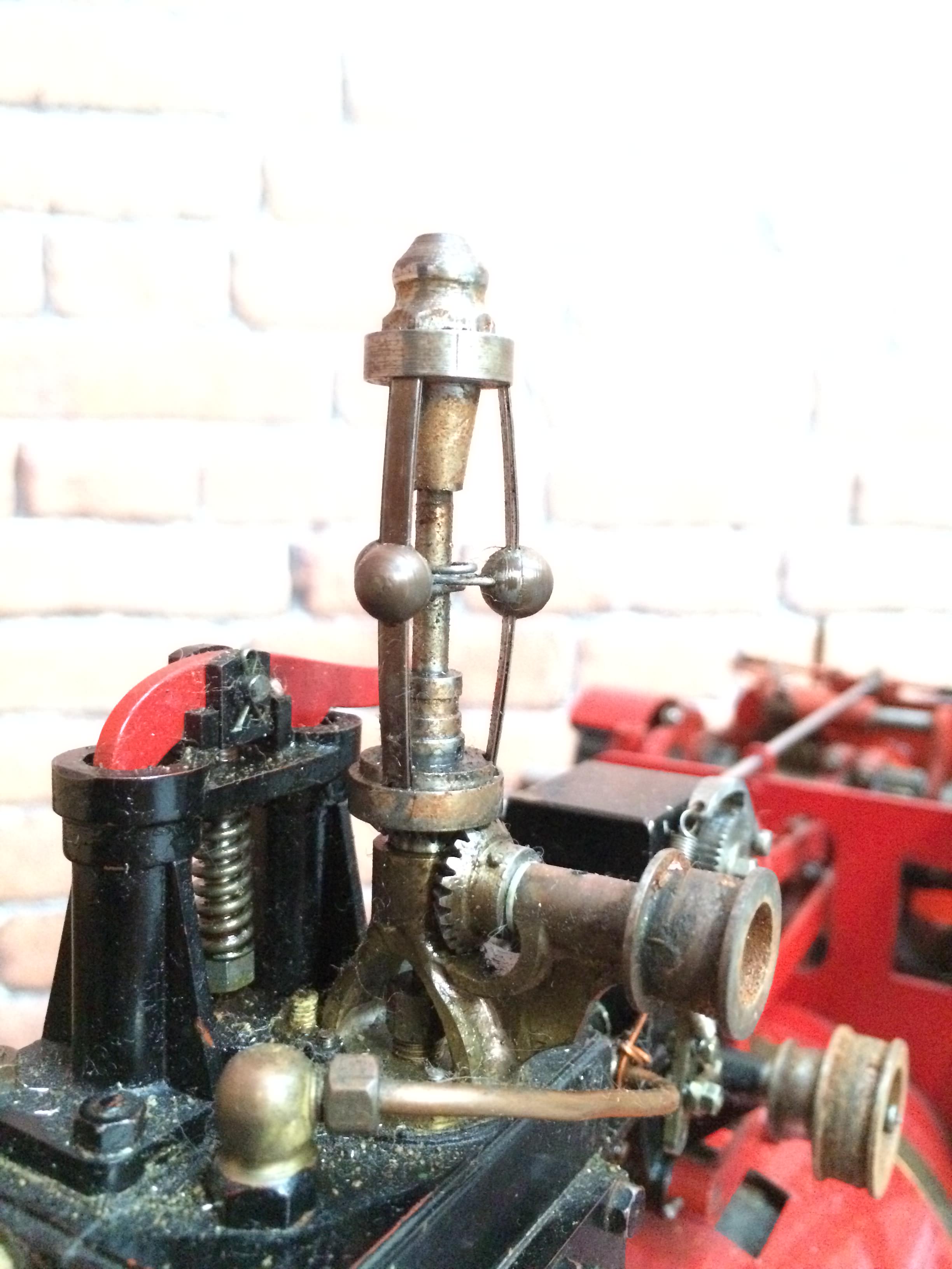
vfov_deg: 61.7
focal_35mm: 29
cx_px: 476
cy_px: 634
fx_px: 1063
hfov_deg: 48.2
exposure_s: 1/15
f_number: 2.2
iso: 1250
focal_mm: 4.15
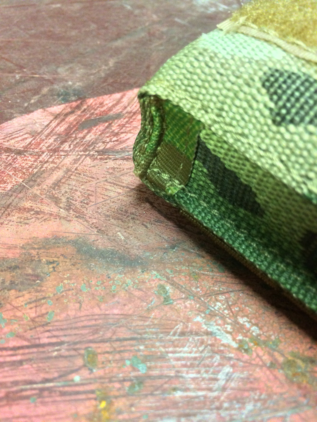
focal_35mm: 29
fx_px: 354
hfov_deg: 48.2
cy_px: 211
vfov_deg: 61.7
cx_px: 158
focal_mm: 4.15
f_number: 2.2
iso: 320
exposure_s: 1/17
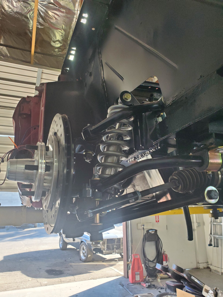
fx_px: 223
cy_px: 148
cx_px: 112
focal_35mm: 26
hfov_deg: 53.1
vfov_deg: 67.3
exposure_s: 1/120
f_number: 2.4
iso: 250
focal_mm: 4.3
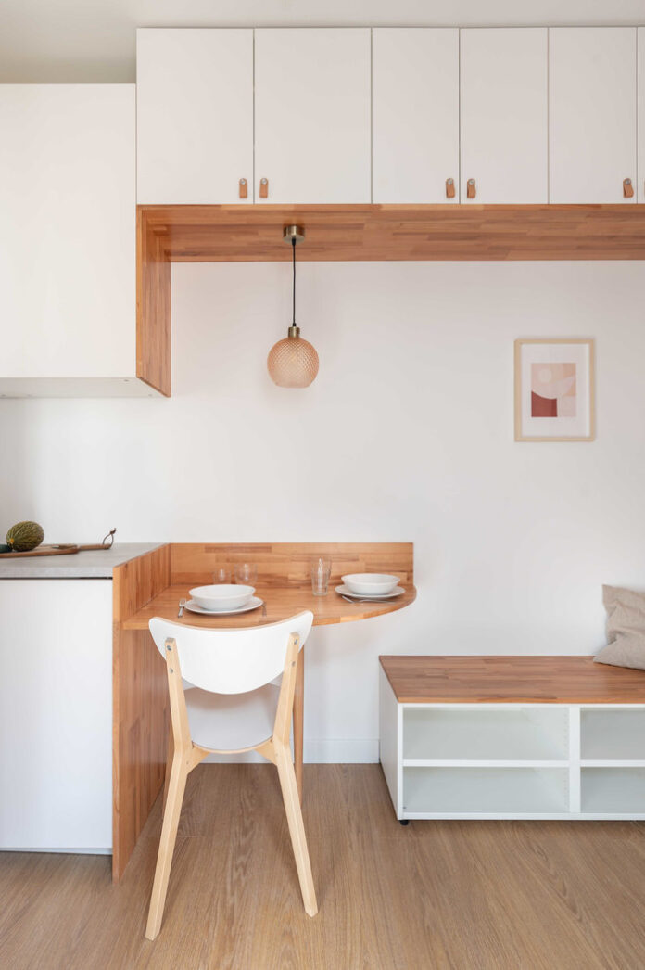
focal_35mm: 18
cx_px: 322
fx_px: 471
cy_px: 485
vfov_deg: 91.7
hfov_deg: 68.8
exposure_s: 1/13
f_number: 8
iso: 200
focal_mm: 17.5
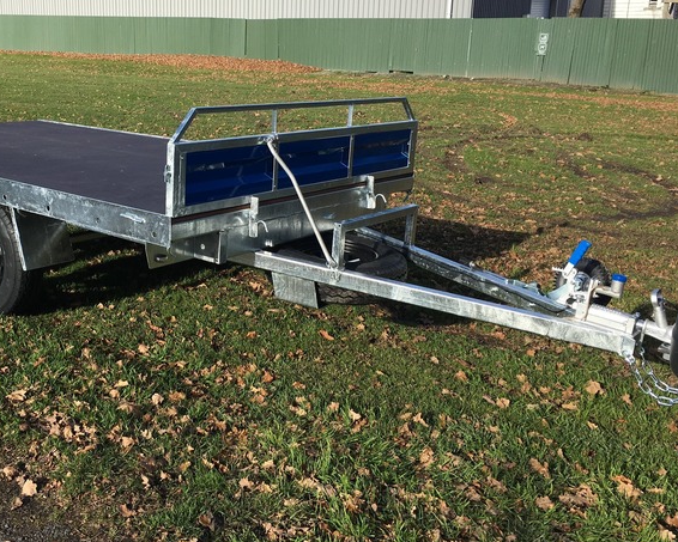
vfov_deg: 37.2
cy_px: 224
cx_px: 214
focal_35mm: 40
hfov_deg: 45.0
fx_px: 803
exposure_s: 1/1183
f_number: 2.2
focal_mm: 4.15
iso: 25
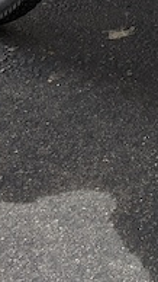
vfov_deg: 16.6
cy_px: -224
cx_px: 252
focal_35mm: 108
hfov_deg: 10.7
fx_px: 805
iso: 111
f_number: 1.85
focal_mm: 6.81
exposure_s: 1/58.4
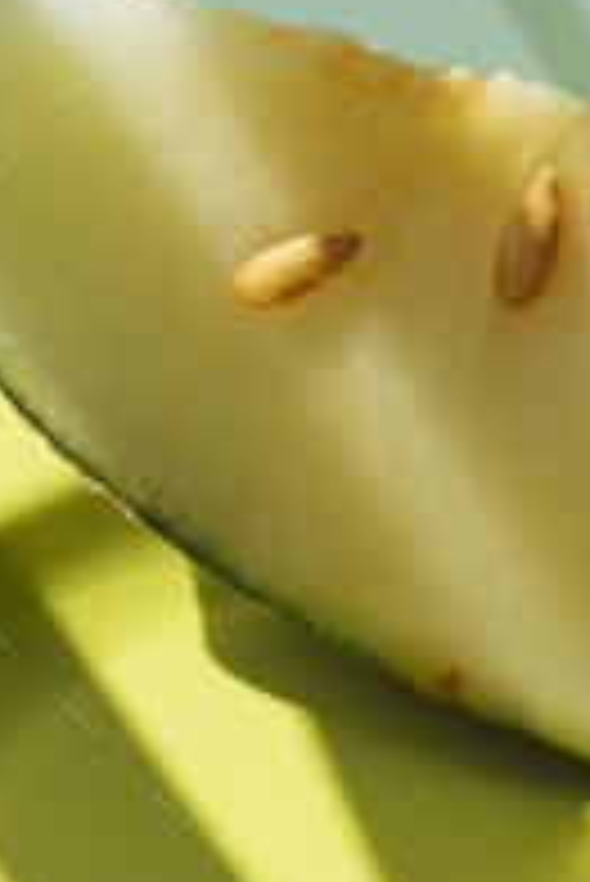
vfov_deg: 9.0
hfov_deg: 6.0
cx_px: 1094
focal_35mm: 225
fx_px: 5521
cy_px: -306
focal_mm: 50
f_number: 11
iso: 200
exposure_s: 1/250
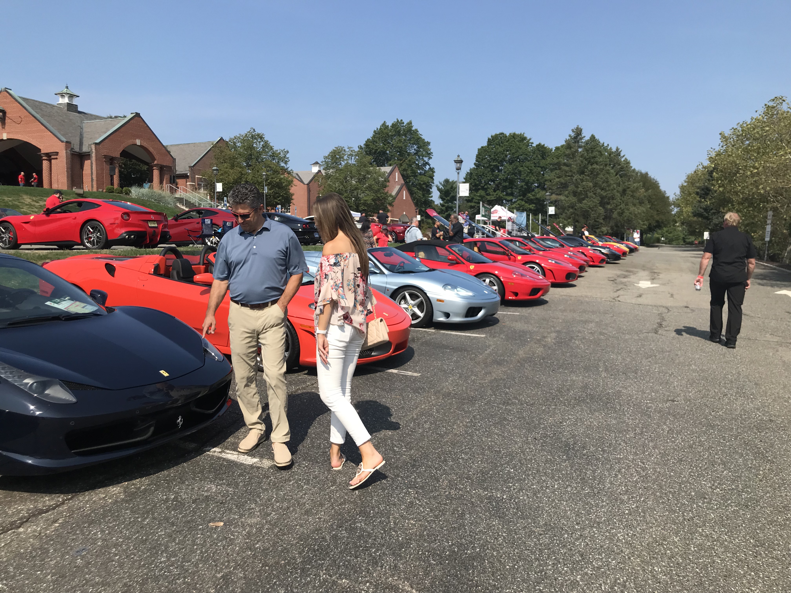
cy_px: 296
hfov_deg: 63.4
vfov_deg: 49.7
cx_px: 396
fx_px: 640
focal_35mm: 28
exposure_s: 1/2283
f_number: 1.8
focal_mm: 3.99
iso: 20
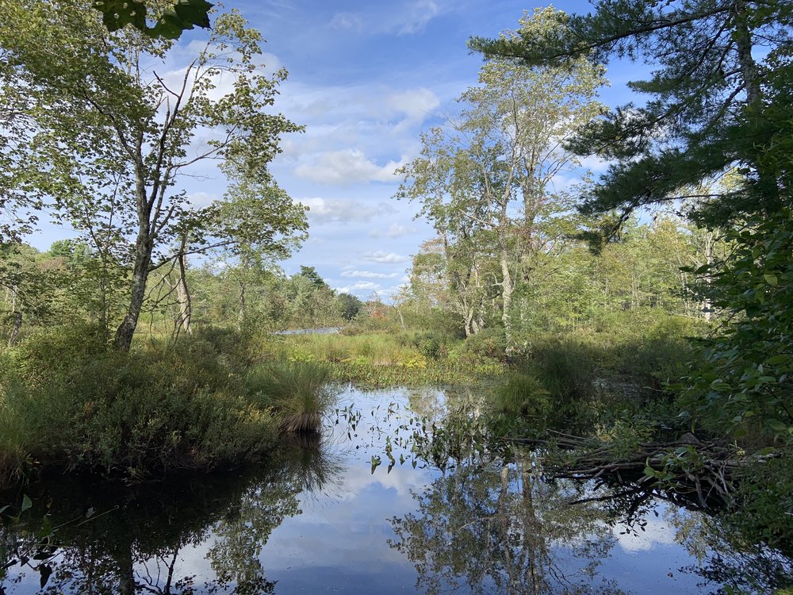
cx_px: 396
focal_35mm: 26
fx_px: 596
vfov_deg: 53.1
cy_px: 298
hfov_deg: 67.3
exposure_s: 1/1468
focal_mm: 4.25
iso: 25
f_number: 1.8
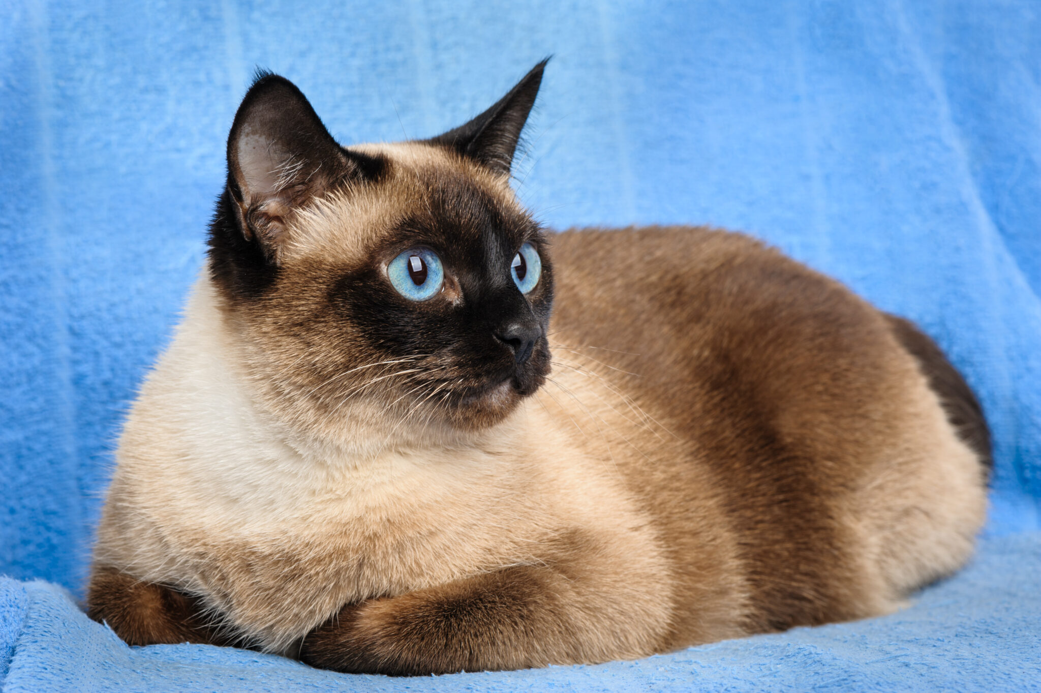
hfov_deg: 19.5
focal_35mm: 105
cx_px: 520
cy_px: 346
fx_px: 3034
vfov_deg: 13.0
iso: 250
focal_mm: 105
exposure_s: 1/100
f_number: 13
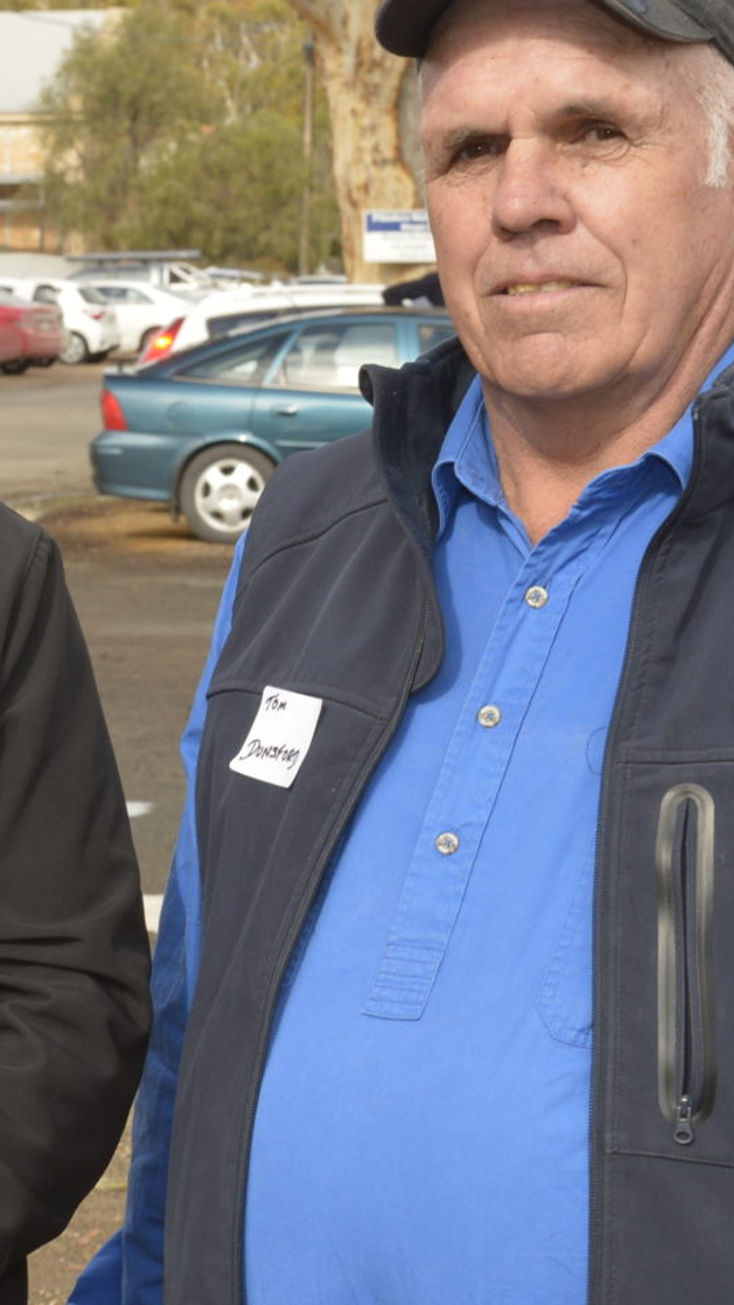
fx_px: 4222
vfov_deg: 17.6
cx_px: -258
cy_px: 667
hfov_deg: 9.7
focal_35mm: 122
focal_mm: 58
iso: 800
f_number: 14
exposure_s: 1/250
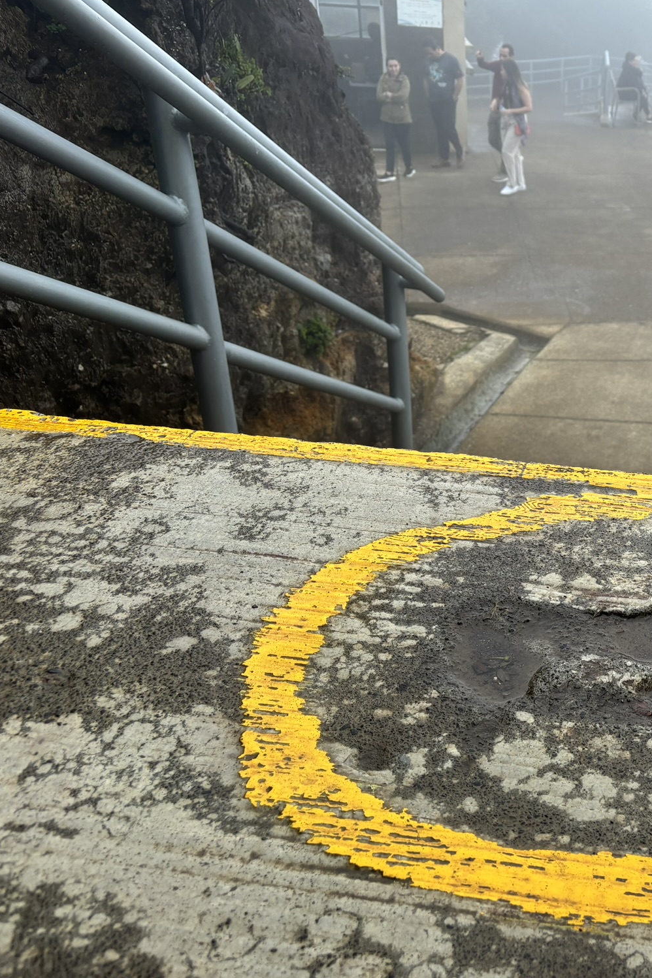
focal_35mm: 37
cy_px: 487
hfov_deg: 32.9
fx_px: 1005
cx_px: 655
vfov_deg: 51.9
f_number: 1.6
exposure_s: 1/608
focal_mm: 5.96
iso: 50
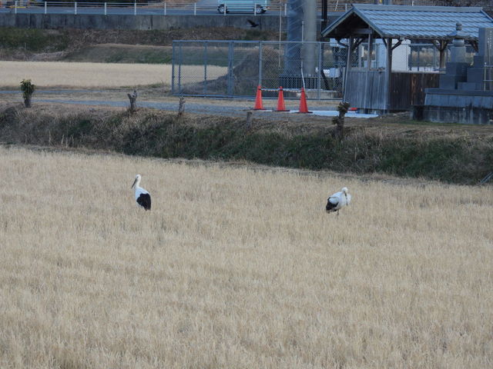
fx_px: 4273
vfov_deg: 5.0
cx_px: 246
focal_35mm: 300
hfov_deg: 6.6
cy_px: 184
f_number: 5
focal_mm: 53.5
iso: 140
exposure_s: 1/250
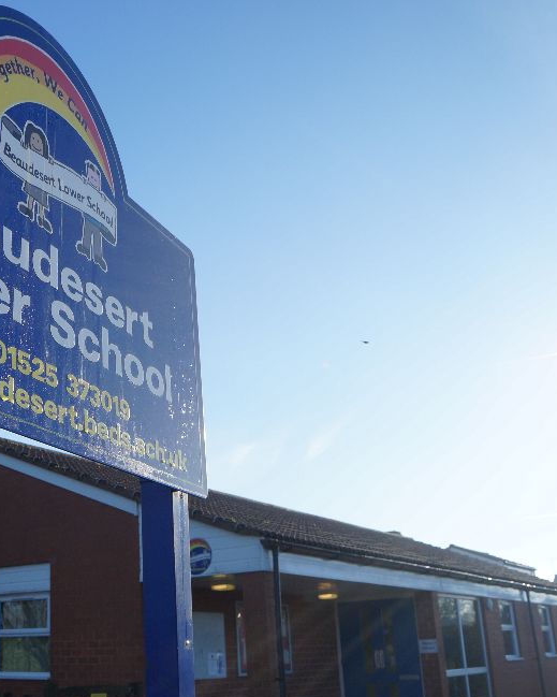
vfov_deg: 46.8
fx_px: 804
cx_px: 96
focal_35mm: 39
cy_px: 355
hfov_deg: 36.6
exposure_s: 1/640
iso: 200
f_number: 8
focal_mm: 18
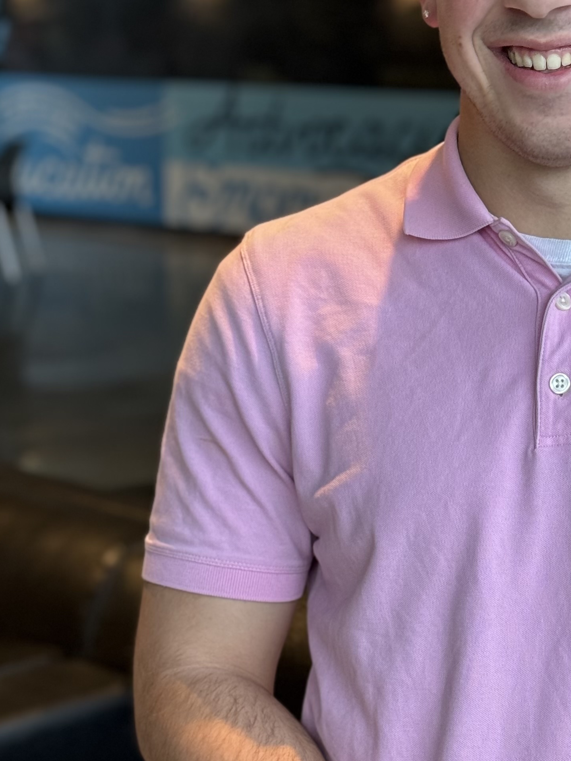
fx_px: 2221
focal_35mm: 101
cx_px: 571
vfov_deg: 19.4
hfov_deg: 14.4
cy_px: 318
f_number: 1.78
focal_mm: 6.86
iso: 160
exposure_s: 1/60
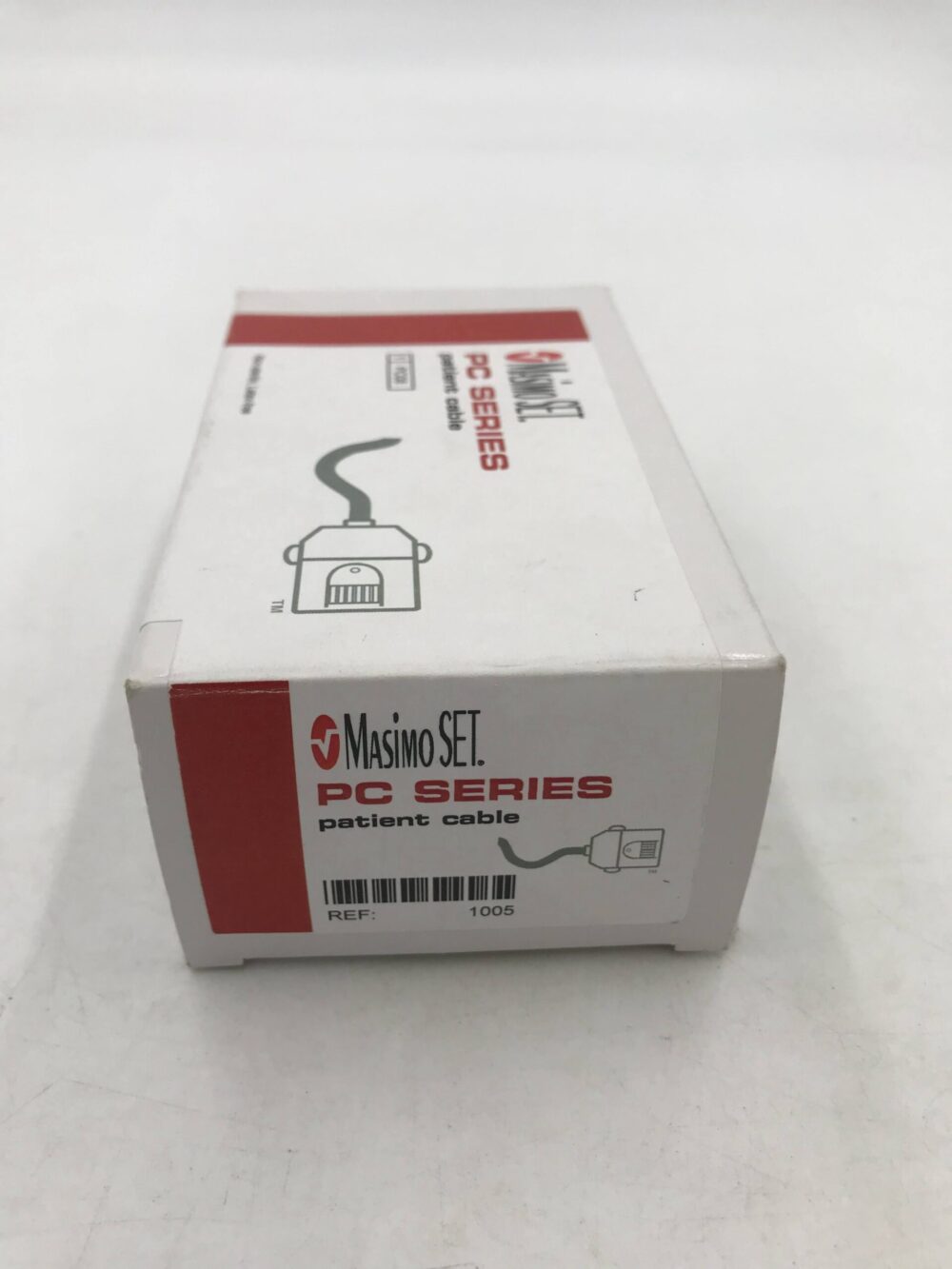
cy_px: 634
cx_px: 476
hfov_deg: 49.8
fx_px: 1027
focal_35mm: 28
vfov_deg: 63.4
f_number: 1.8
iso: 32
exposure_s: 1/120
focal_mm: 3.99
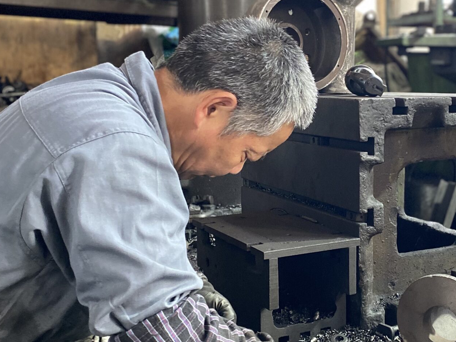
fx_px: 698
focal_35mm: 53
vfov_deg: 27.5
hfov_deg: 35.5
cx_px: 333
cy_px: 162
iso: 400
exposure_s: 1/33
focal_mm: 4.25
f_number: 1.8
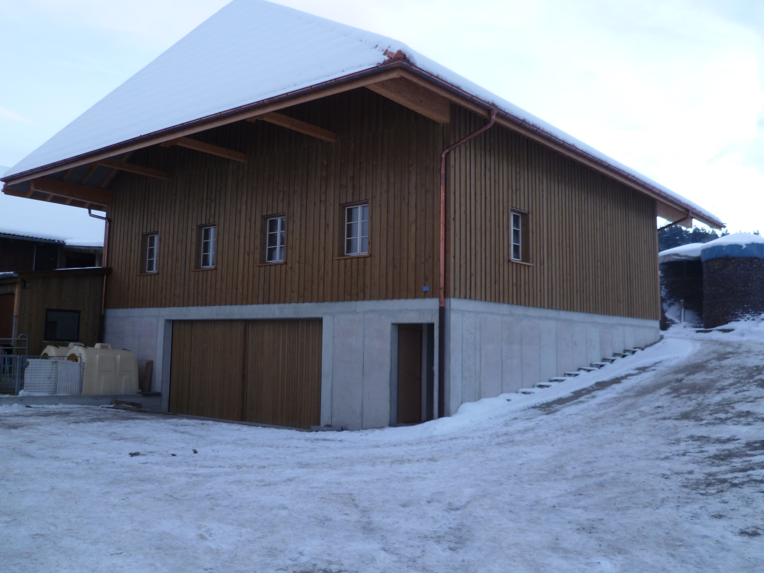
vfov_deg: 42.9
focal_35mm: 33
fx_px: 728
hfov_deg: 55.3
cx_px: 374
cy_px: 249
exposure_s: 1/30
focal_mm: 5
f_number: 2.8
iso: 80
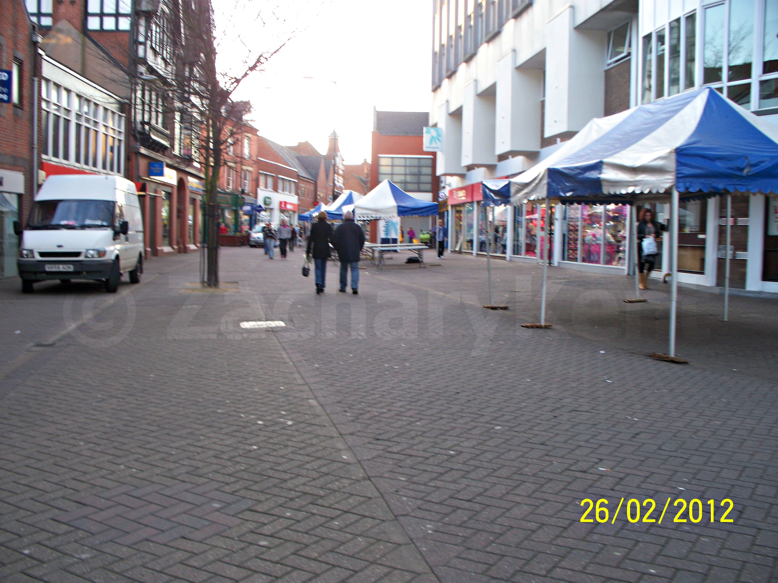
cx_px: 389
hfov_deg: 51.4
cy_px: 292
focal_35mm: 36
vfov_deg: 39.7
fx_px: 809
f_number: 2.8
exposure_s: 1/60
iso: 64
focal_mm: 7.54
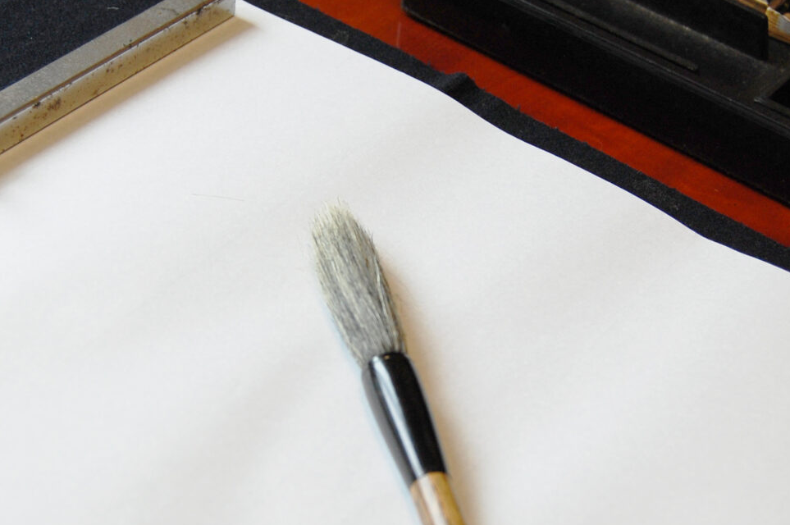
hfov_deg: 30.1
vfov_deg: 20.3
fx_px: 1469
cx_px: 386
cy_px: 272
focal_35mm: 67
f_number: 5
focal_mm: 28
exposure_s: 1/100
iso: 400
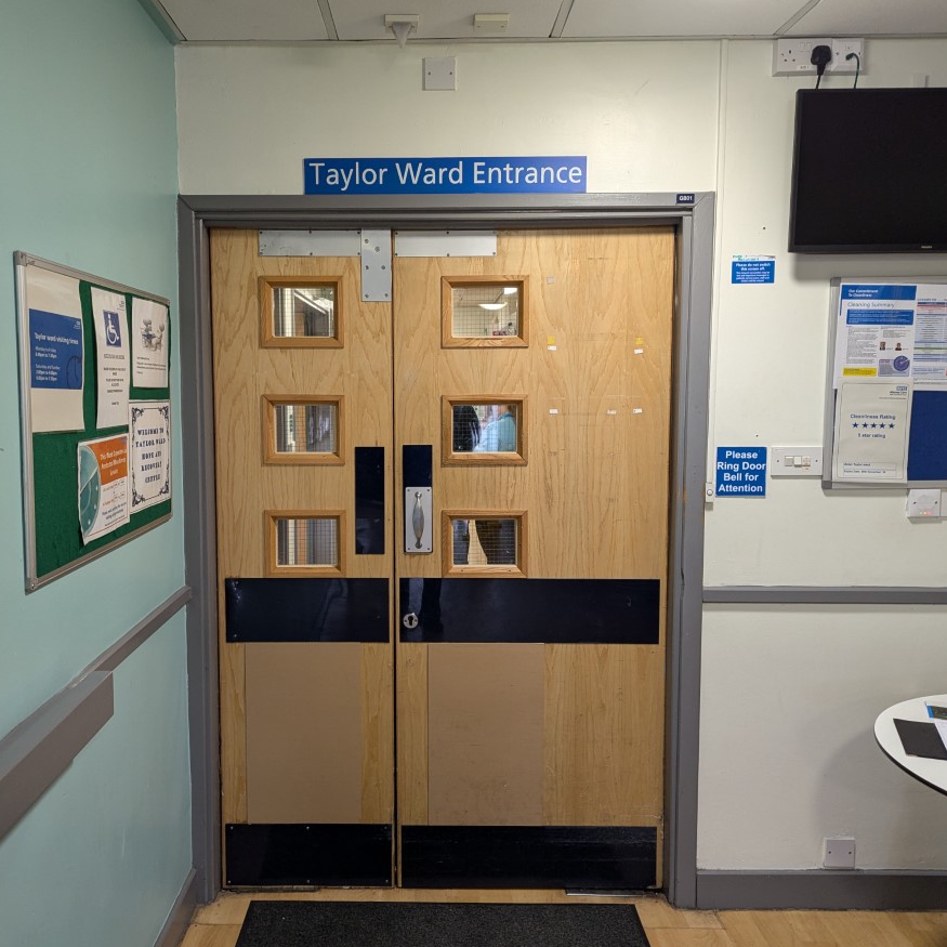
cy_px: 466
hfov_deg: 55.5
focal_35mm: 29
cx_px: 430
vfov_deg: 55.6
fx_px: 898
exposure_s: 1/25
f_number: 1.85
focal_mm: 6.81
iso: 161
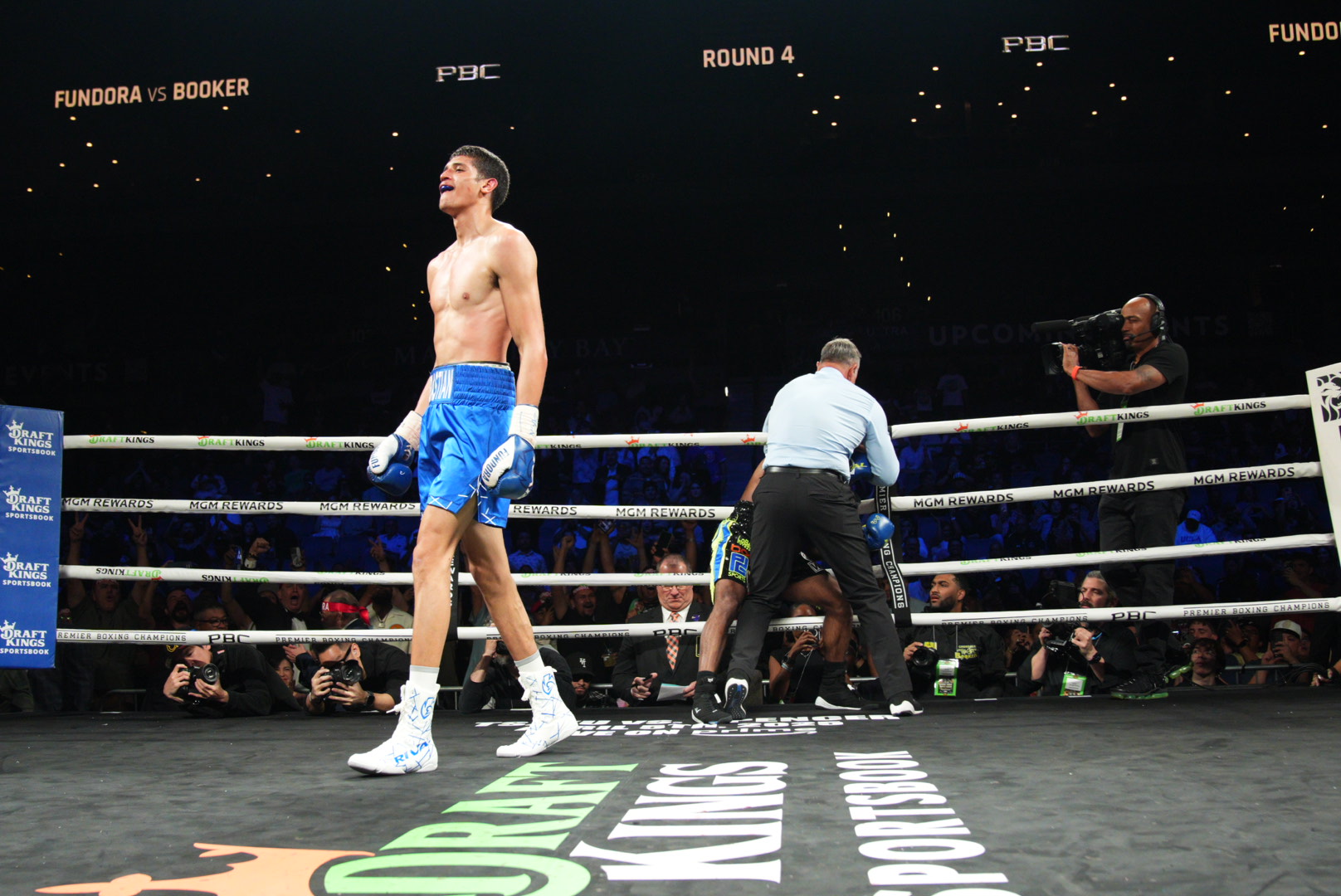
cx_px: 670
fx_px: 1454
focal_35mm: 39
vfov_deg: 34.3
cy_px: 448
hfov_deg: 49.5
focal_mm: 26
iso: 2500
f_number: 3.5
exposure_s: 1/1250
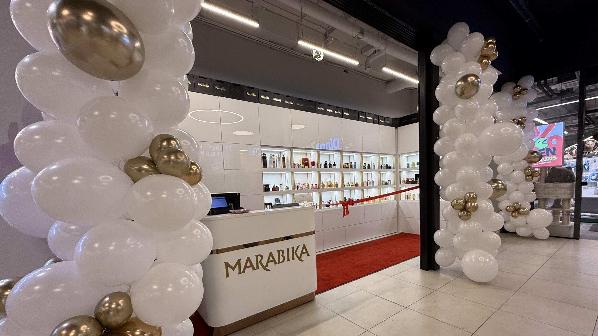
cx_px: 313
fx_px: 254
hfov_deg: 99.3
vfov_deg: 66.3
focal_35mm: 16
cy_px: 206
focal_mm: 2.22
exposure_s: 1/100
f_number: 2.2
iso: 100
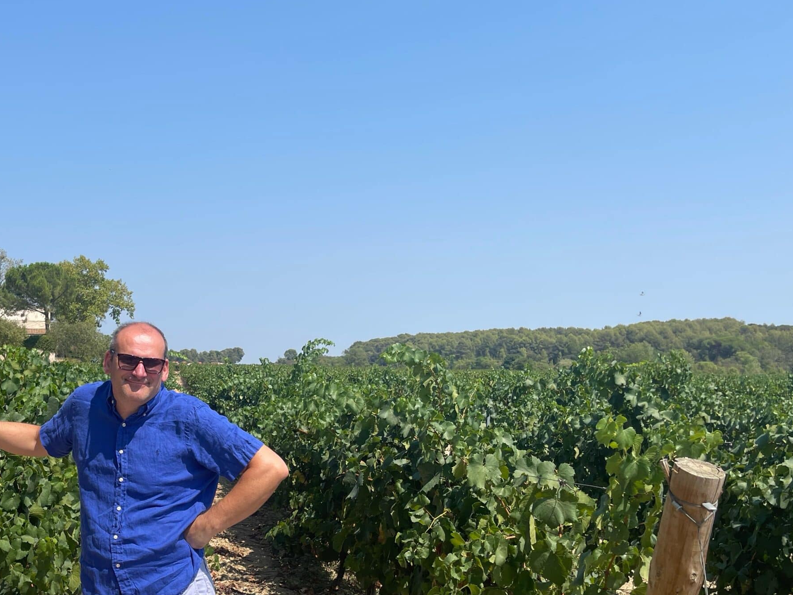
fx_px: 962
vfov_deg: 34.2
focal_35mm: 42
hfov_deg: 43.6
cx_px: 216
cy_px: 371
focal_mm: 5.1
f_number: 1.6
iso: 32
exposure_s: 1/3922
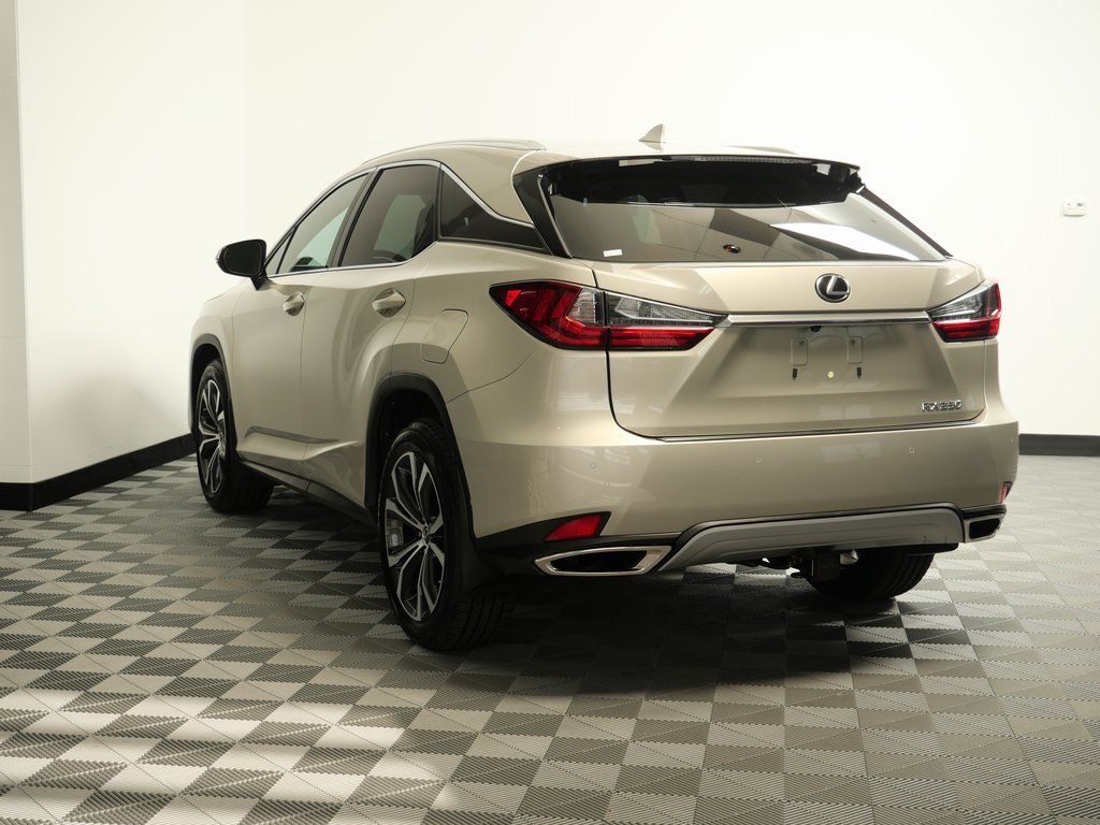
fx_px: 1462
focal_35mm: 46
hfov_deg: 41.2
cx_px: 550
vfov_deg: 31.5
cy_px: 412
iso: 250
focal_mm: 23
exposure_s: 1/200
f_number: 5
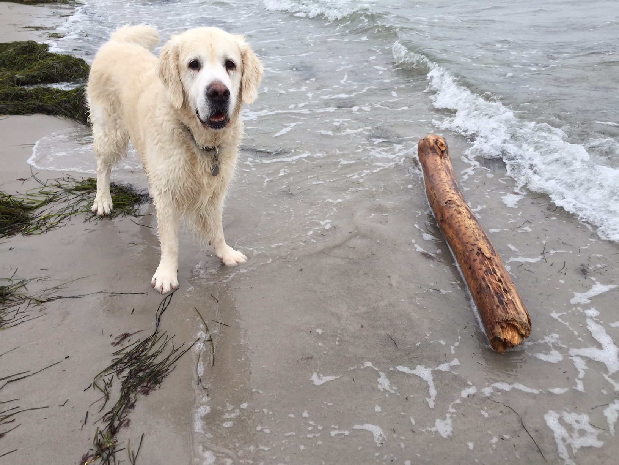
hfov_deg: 61.7
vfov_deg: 48.2
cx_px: 310
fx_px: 519
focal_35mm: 29
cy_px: 232
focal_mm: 4.15
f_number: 2.2
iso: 32
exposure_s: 1/309
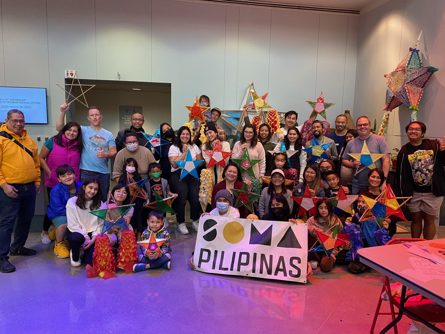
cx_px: 222
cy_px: 167
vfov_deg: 53.1
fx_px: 334
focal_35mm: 26
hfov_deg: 67.3
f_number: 1.8
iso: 320
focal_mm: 4.25
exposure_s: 1/60
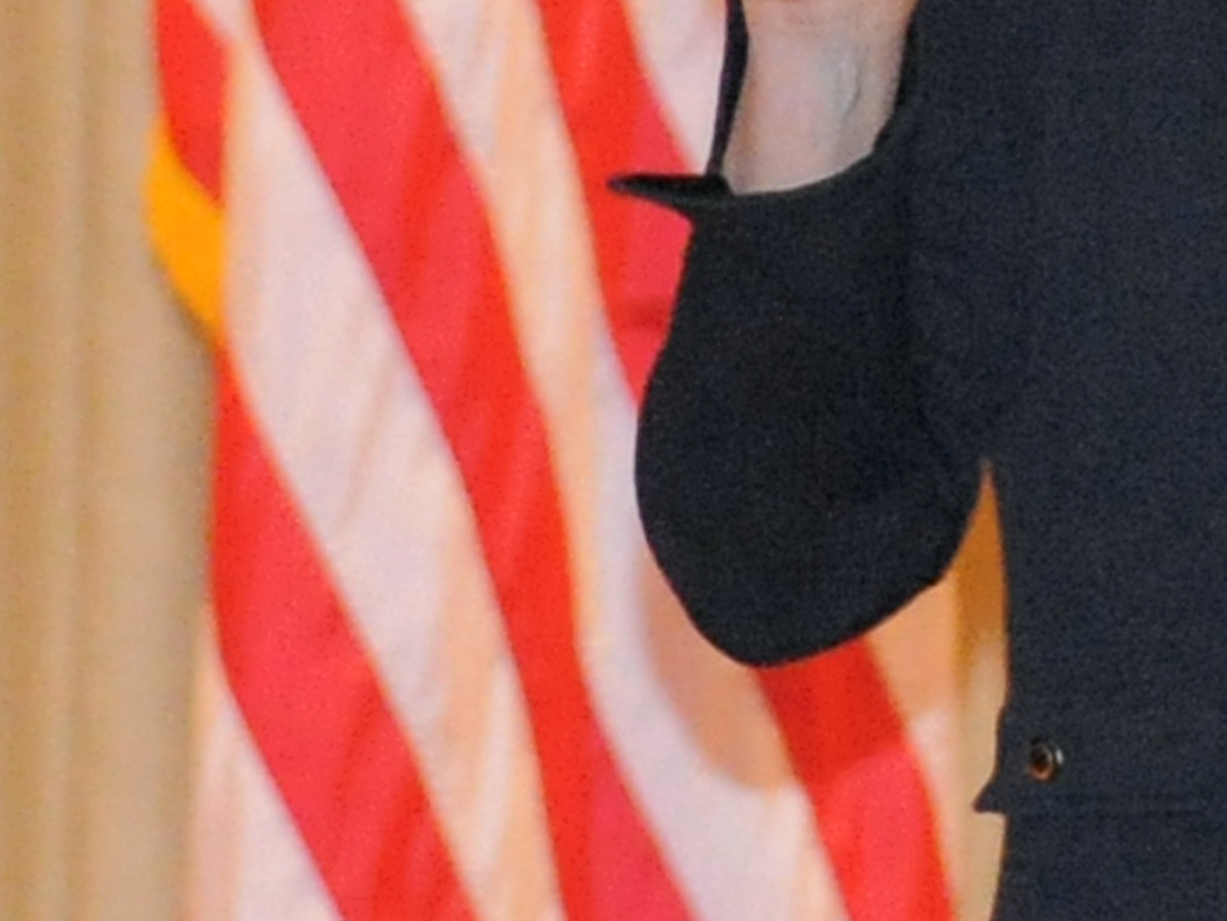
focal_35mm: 615
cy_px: 33
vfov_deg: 2.4
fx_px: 21806
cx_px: 1661
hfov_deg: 3.2
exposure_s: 1/100
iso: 5000
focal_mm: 200
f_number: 5
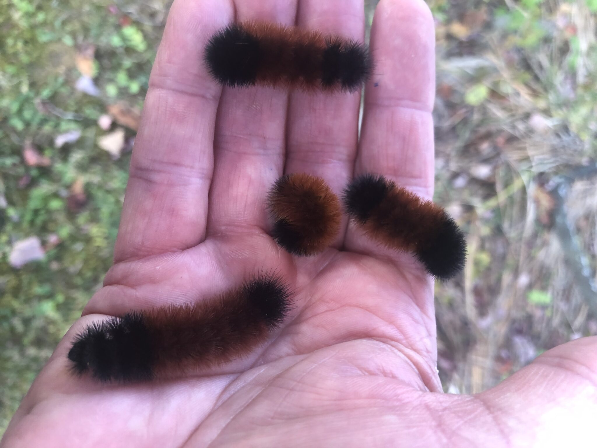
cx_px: 298
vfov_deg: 49.7
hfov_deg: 63.4
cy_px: 224
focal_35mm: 28
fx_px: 483
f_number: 1.8
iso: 32
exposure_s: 1/30
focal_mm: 3.99
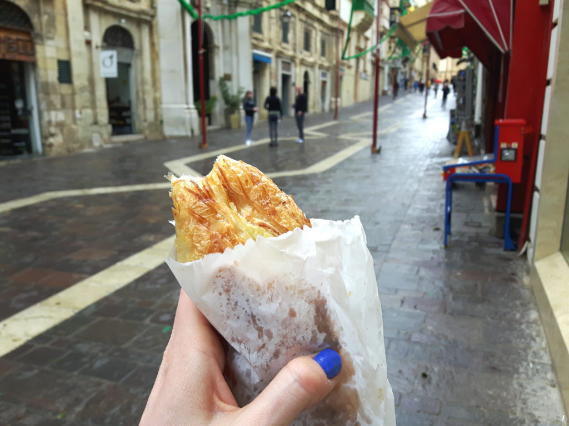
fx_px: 510
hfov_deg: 58.4
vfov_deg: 45.4
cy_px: 213
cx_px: 284
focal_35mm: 31
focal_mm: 3.7
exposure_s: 1/183
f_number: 1.9
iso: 40
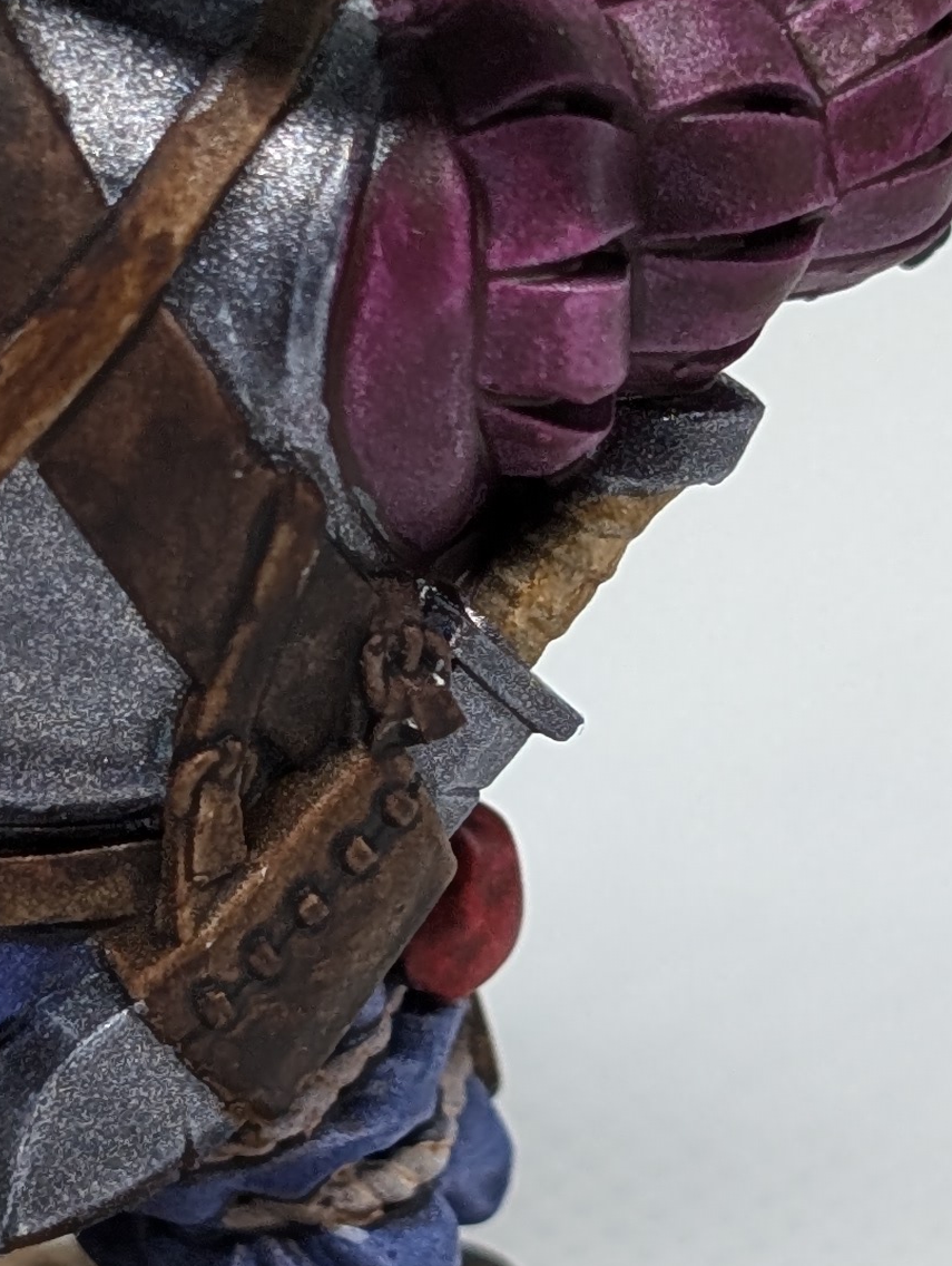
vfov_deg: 11.2
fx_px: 6439
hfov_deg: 8.4
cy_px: 897
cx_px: 291
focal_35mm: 176
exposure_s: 1/64.3
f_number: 1.68
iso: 46
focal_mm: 6.9
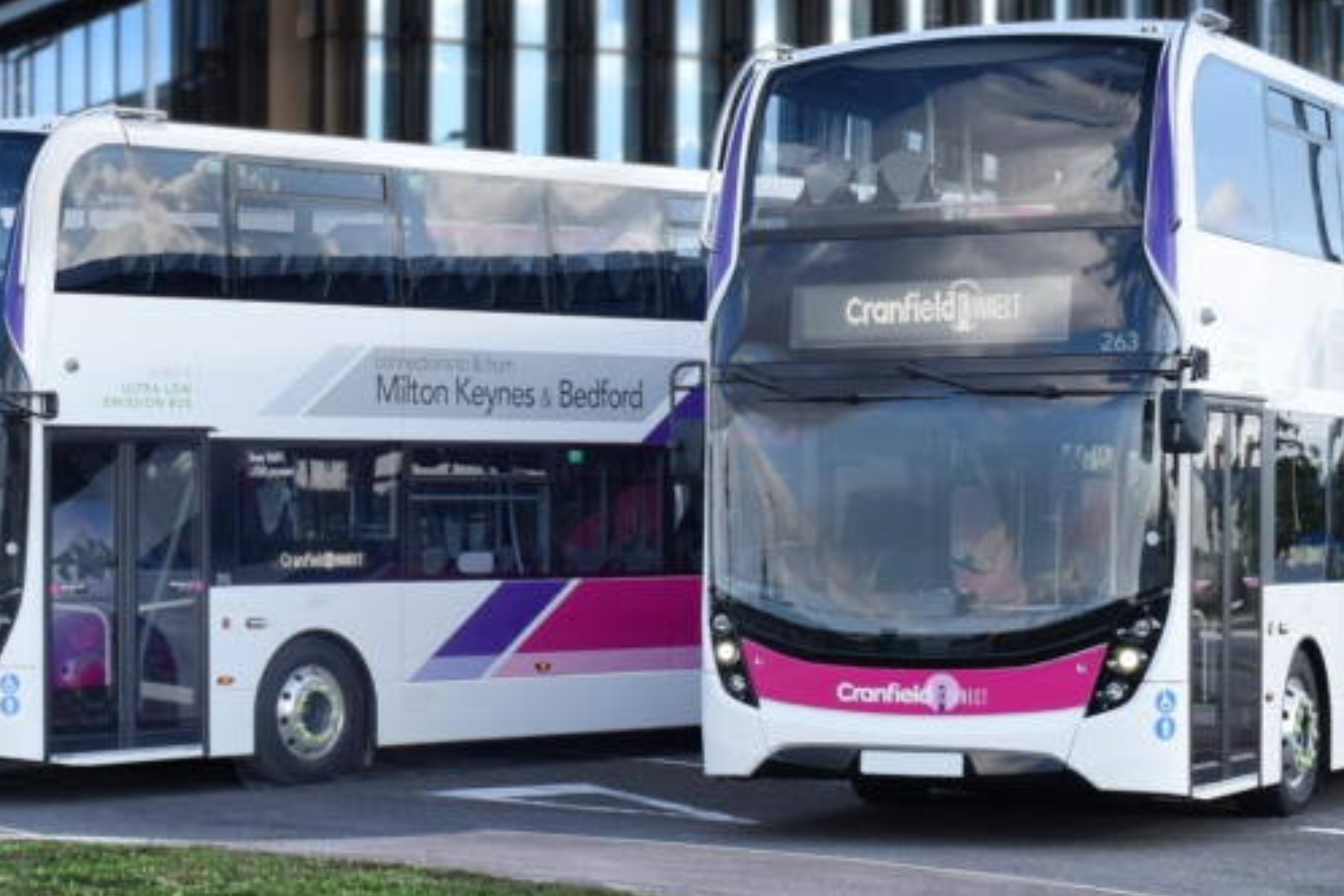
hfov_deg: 21.0
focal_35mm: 94
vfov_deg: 14.5
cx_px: 16
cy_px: 578
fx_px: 3509
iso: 200
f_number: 8
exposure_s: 1/250
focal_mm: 26
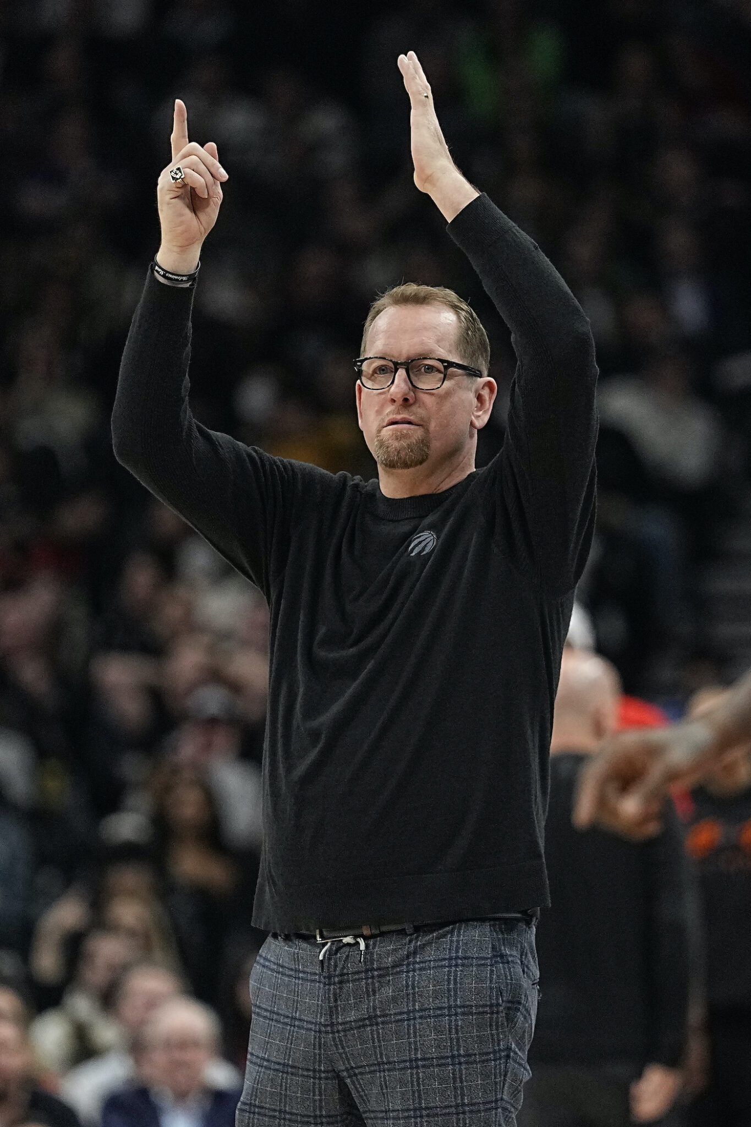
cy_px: 564
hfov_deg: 6.9
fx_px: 6259
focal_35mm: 200
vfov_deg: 10.3
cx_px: 376
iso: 2500
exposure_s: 1/1500
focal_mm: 200
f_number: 2.8
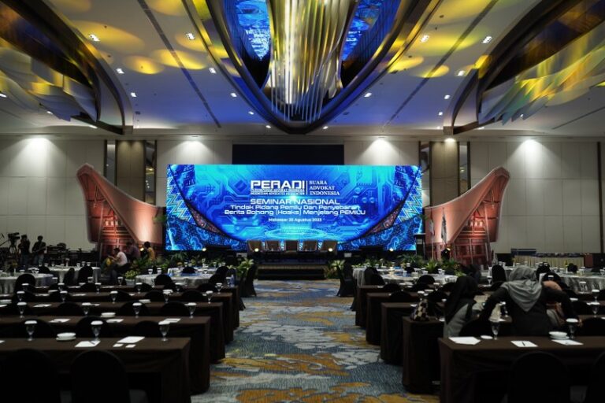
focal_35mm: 35
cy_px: 202
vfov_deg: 37.9
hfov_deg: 54.4
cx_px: 302
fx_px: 588
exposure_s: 1/125
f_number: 2.5
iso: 500
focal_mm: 35
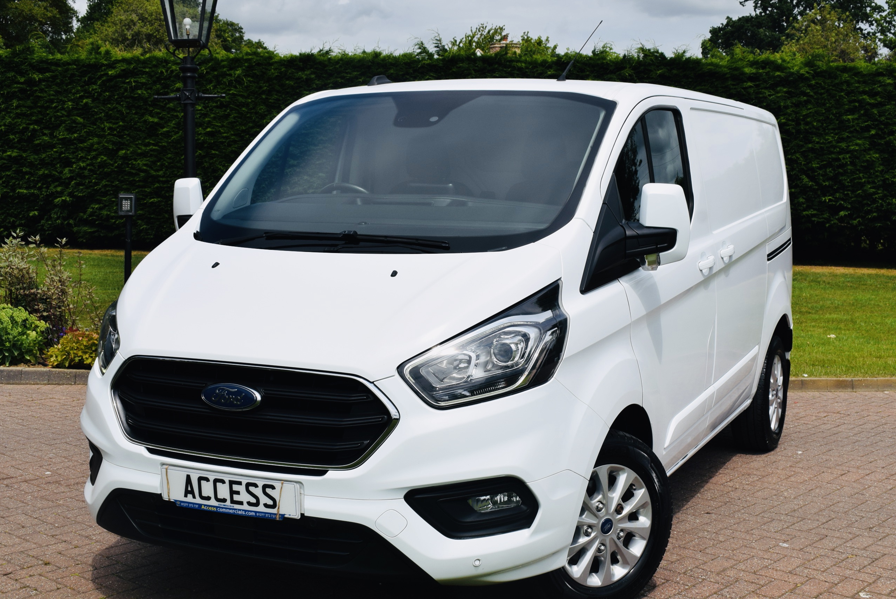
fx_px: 1220
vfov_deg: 27.6
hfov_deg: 40.3
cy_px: 298
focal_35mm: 49
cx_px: 468
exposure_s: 1/500
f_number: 11
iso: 200
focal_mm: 28
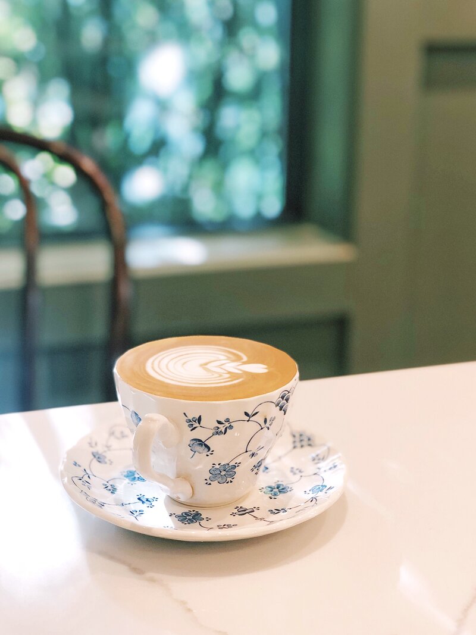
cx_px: 238
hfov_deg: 28.0
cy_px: 318
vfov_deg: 36.8
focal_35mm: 52
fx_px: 954
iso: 100
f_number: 2.4
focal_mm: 6
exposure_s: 1/40
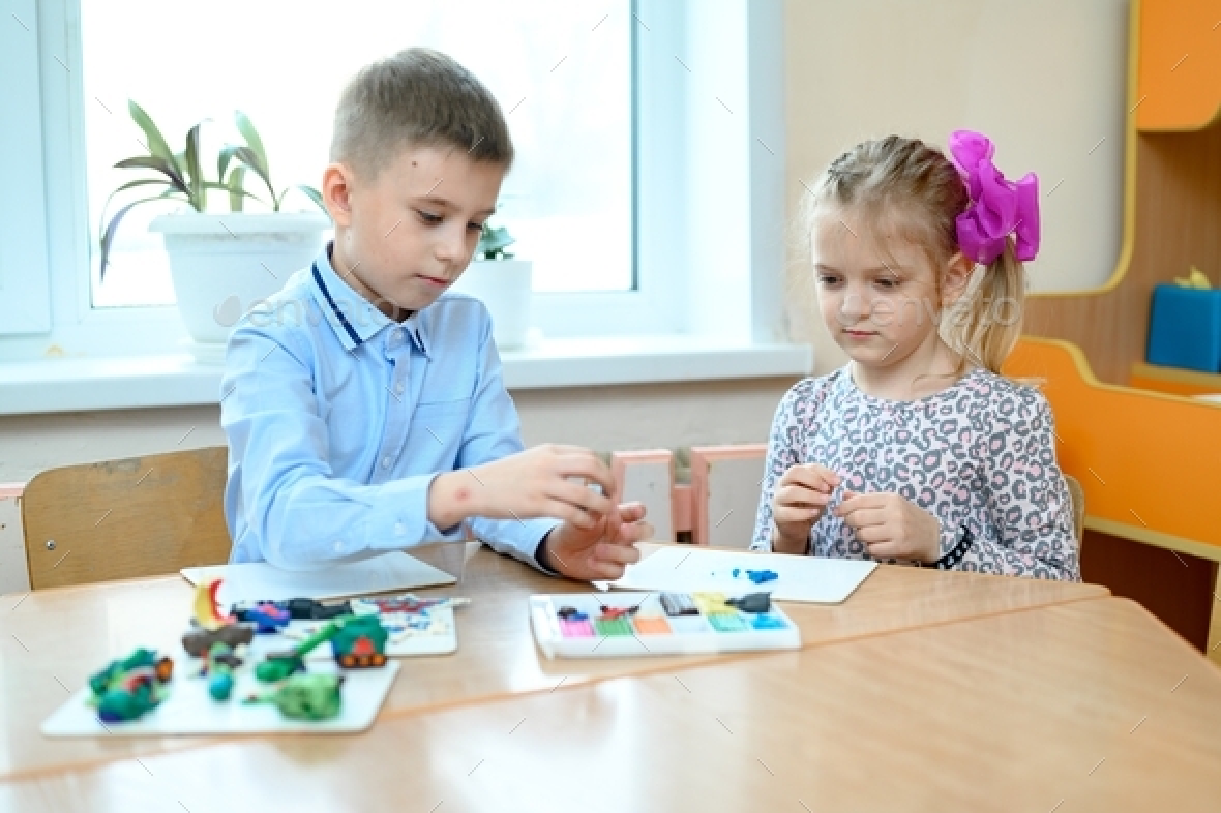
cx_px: 610
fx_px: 1695
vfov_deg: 27.0
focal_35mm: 50
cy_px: 406
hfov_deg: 39.6
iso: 160
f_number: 2.5
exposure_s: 1/100
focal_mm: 50
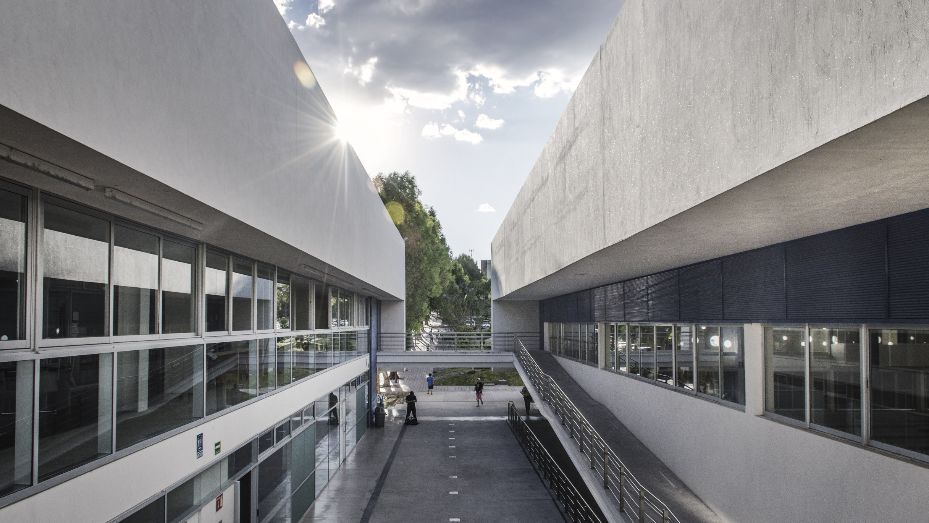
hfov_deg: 66.1
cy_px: 288
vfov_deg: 40.1
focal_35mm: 29
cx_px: 453
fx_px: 714
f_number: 8
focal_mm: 18
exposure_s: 1/640
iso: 250
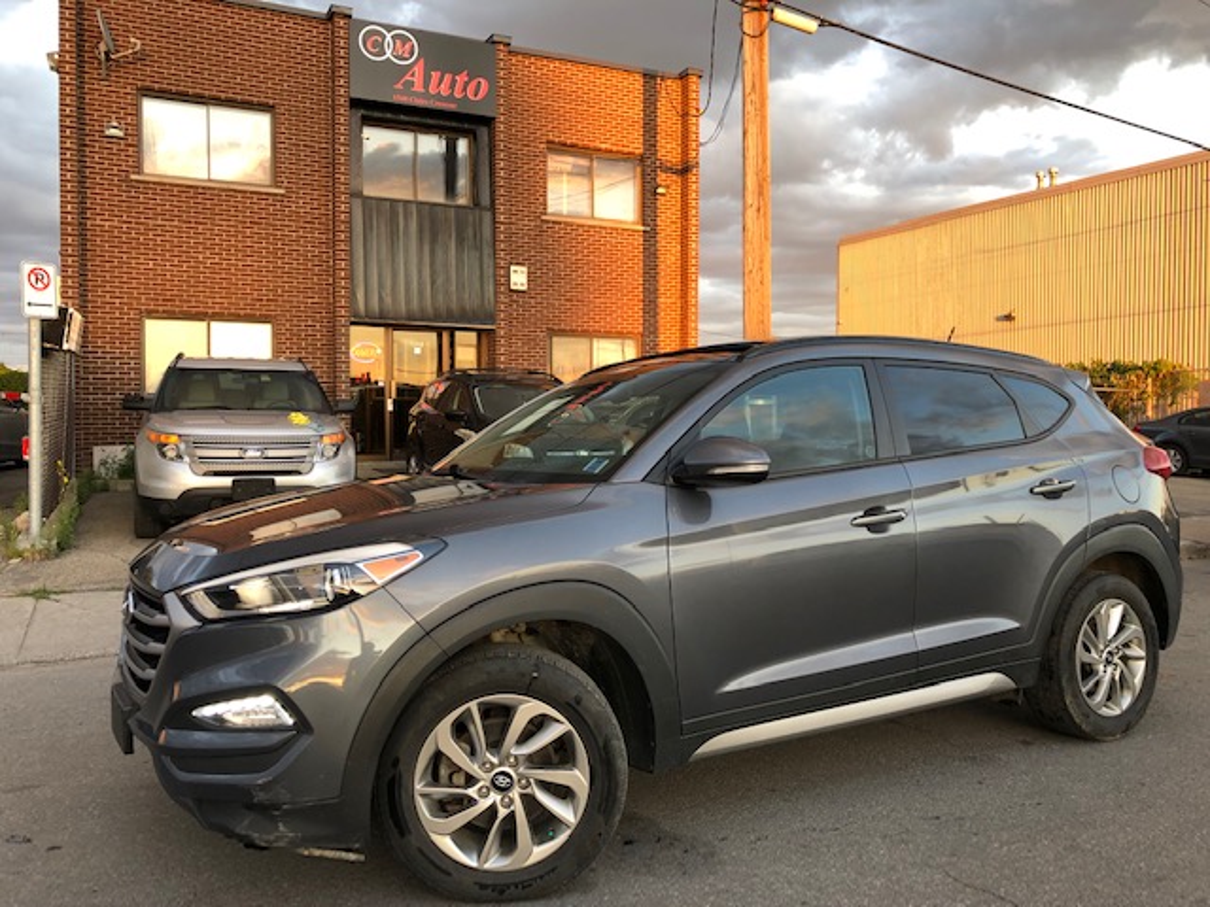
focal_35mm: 28
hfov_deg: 63.4
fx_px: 979
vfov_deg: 49.7
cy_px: 454
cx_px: 605
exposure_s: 1/40
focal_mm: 4
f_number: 1.8
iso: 25
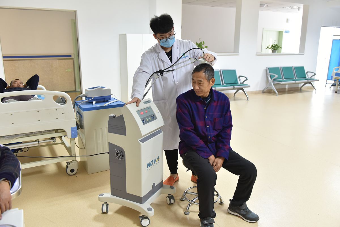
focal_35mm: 29
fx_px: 274
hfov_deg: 63.6
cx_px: 170
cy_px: 114
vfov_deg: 45.0
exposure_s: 1/40
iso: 1600
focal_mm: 29
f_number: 4.5
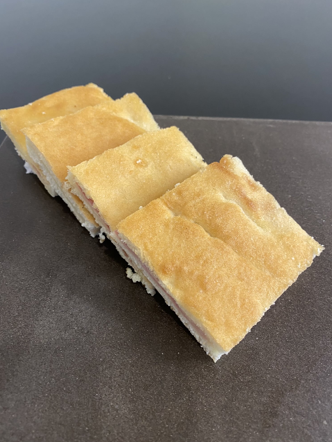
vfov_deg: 65.3
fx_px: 345
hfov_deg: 51.4
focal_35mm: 27
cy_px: 225
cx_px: 164
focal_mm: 4.25
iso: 160
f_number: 1.8
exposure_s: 1/50
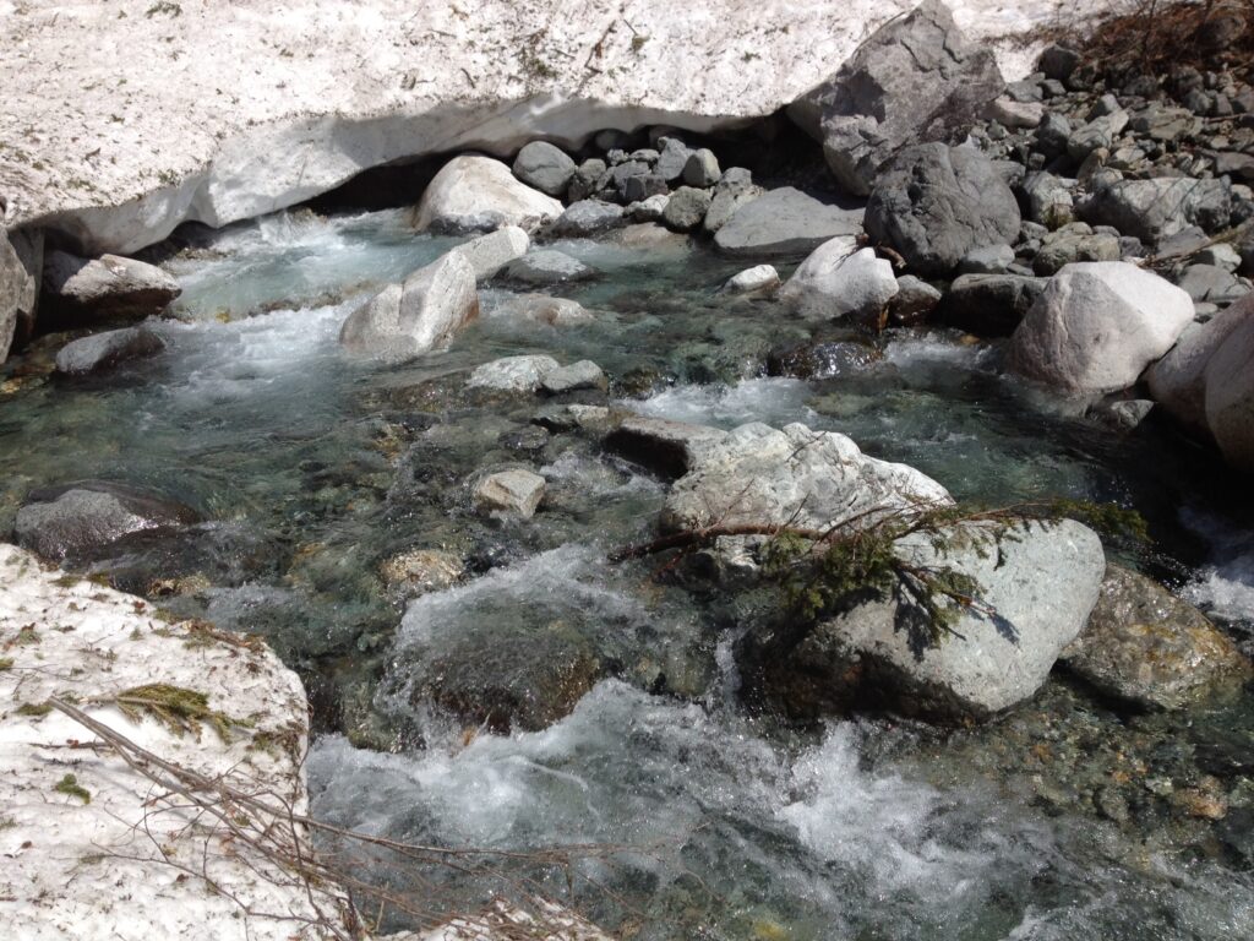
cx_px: 627
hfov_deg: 52.6
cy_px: 470
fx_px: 1268
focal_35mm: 35
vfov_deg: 40.7
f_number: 2.4
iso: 64
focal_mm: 4.28
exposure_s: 1/2632
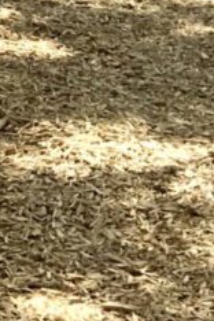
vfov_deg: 8.4
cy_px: -314
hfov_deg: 5.3
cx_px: -632
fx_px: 2069
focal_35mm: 232
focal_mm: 4.15
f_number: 2.2
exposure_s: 1/1374
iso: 25
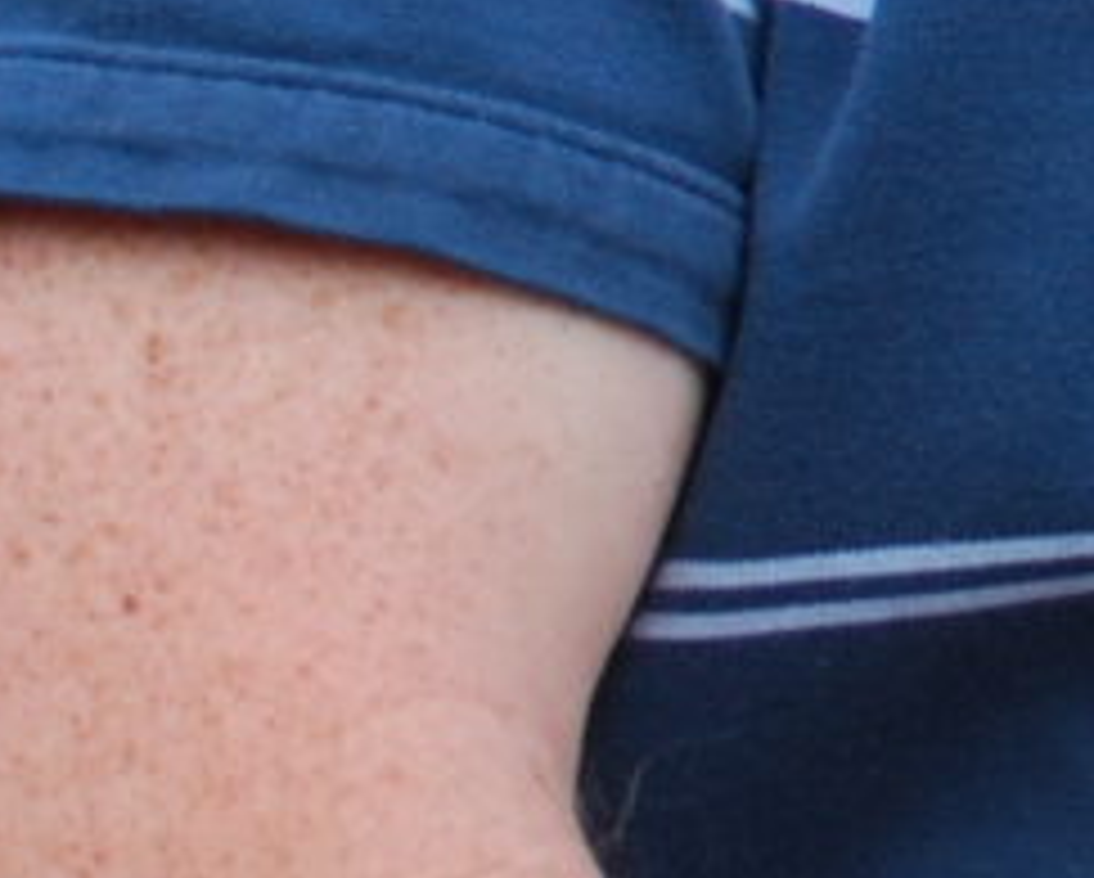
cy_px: -1448
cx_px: 4056
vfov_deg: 2.0
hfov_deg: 2.4
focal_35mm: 778
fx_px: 25221
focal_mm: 70
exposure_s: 1/400
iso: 200
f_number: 5
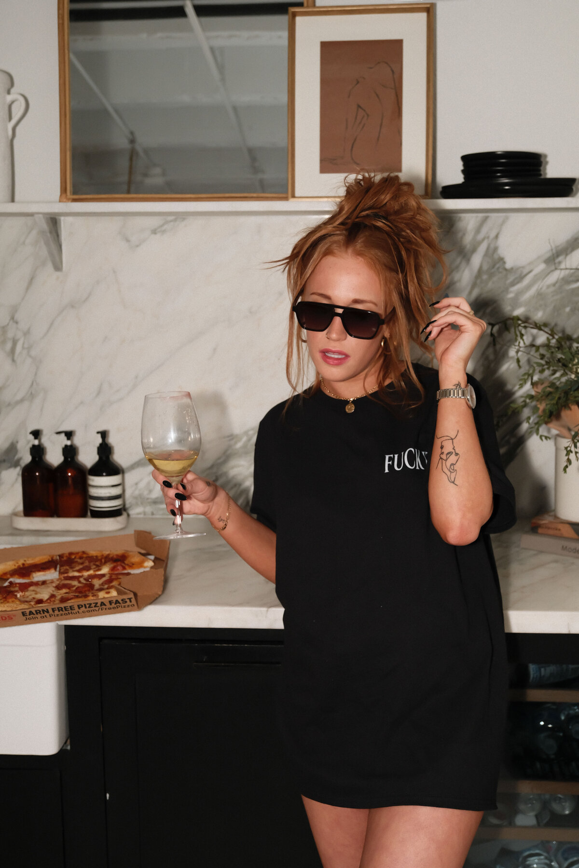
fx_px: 965
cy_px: 434
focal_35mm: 40
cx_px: 290
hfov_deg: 33.4
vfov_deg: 48.5
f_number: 2.8
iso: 1000
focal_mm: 26.6
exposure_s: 1/125
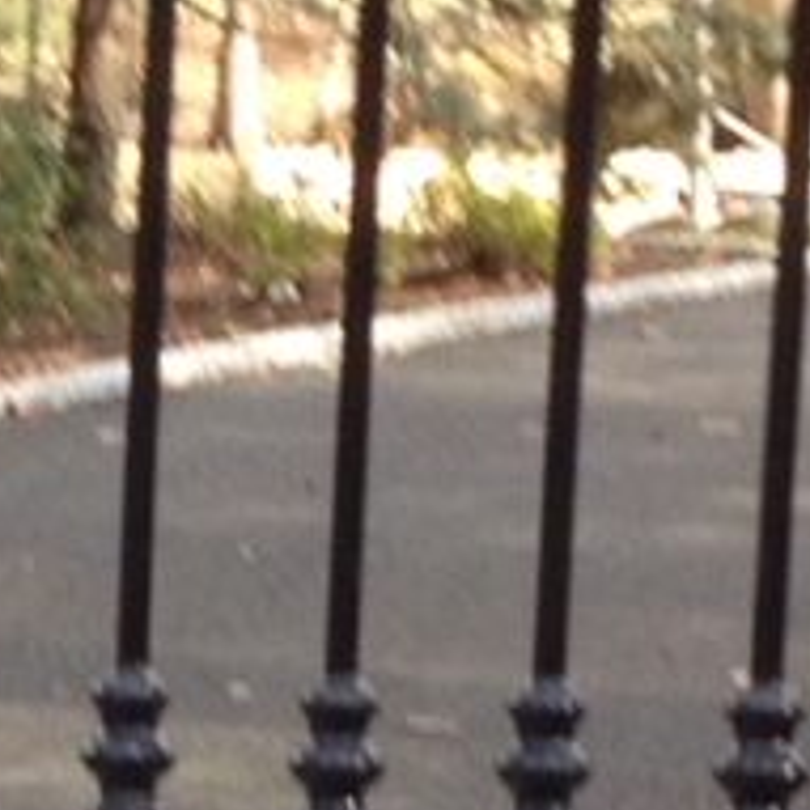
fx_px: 6592
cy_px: 1081
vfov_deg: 7.0
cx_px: -271
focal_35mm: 249
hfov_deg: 7.0
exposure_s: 1/120
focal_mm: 4.28
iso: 80
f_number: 2.4
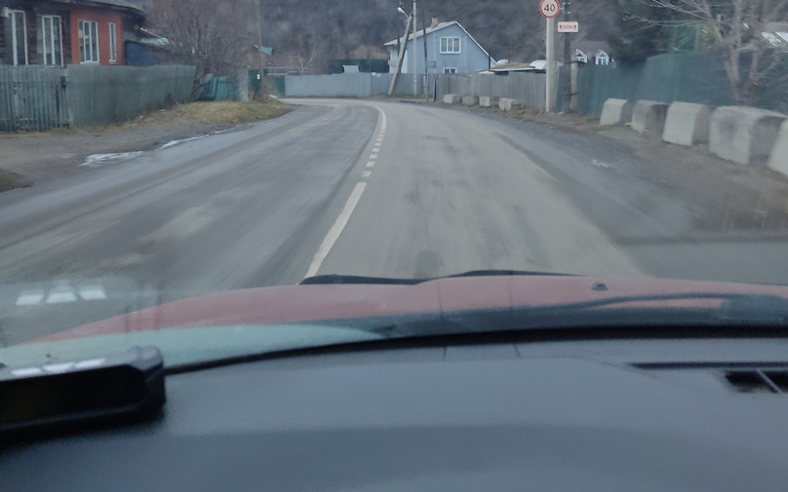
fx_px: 752
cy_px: 144
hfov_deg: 55.1
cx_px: 452
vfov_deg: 35.7
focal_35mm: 35
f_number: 1.79
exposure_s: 1/33
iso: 250
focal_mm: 4.71
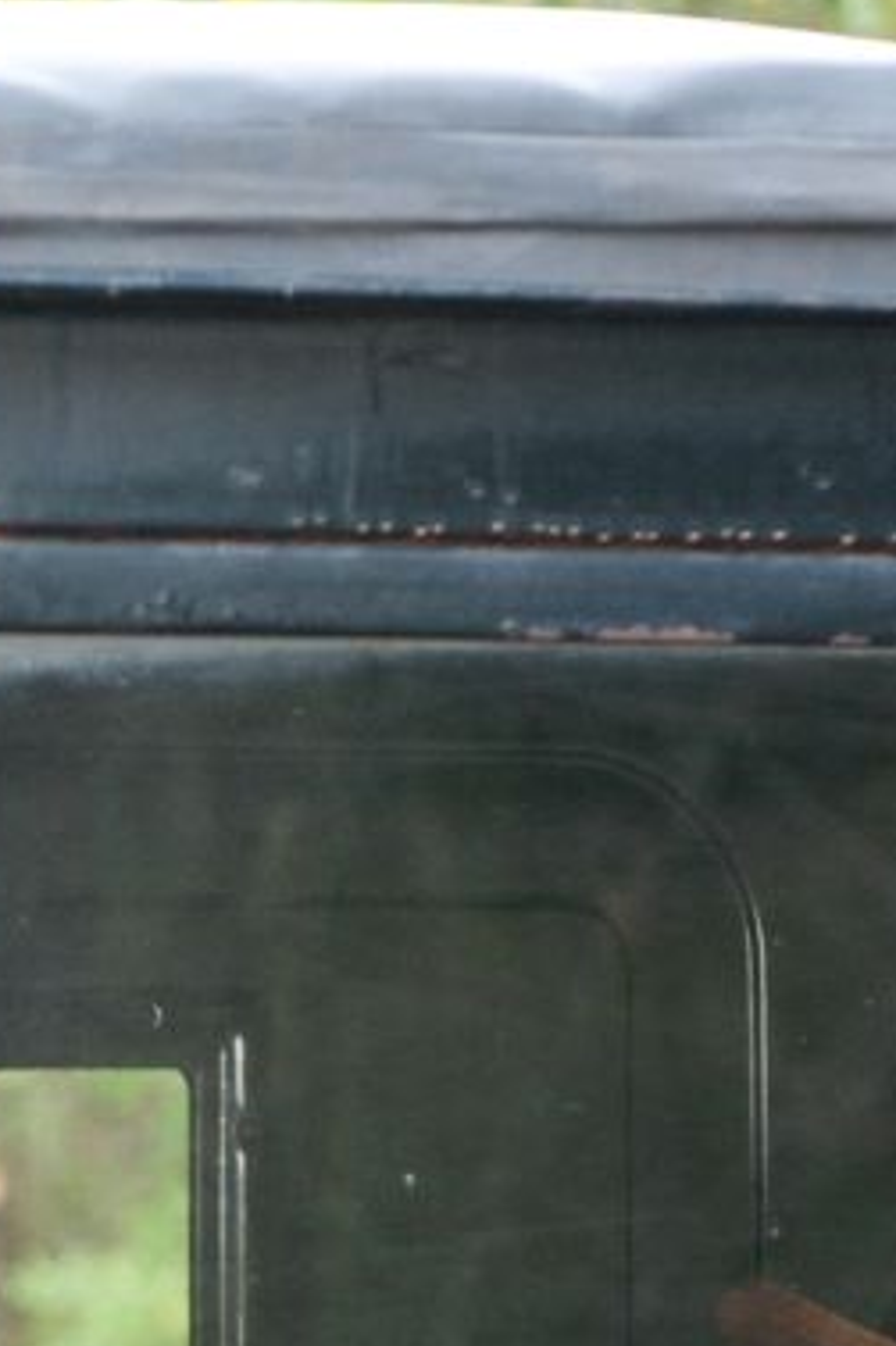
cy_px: 1351
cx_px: -164
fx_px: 11807
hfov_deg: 4.3
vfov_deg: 6.5
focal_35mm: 316
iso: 500
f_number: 4.5
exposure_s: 1/125
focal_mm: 62
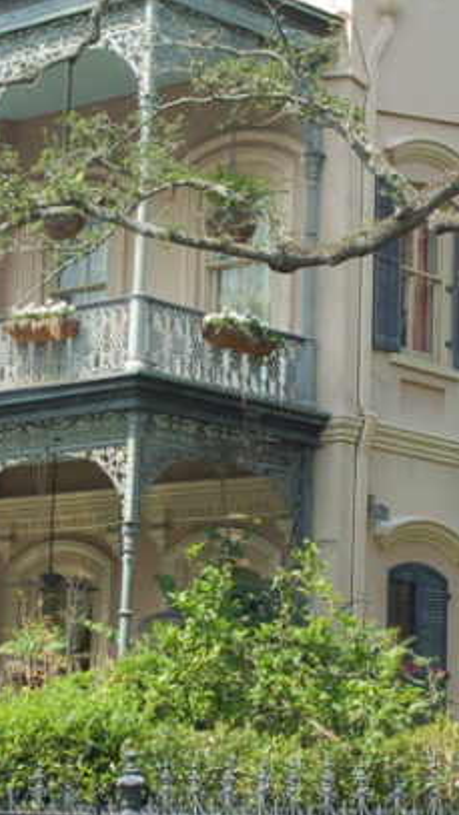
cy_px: 356
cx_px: 277
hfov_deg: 10.2
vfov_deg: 18.0
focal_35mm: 119
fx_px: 2580
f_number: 8
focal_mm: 31
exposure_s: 1/250
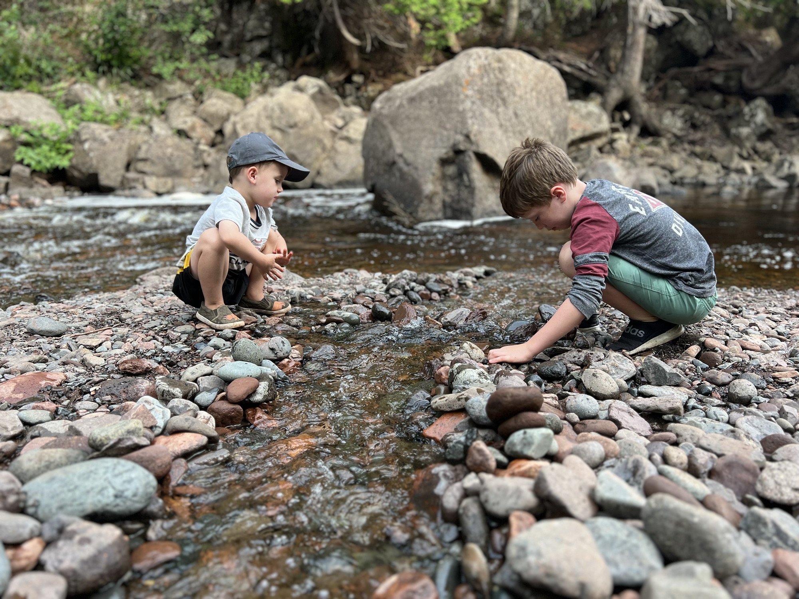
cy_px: 300
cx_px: 400
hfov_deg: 67.3
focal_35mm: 26
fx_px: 600
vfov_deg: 53.1
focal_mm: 5.7
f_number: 1.5
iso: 50
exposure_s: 1/339
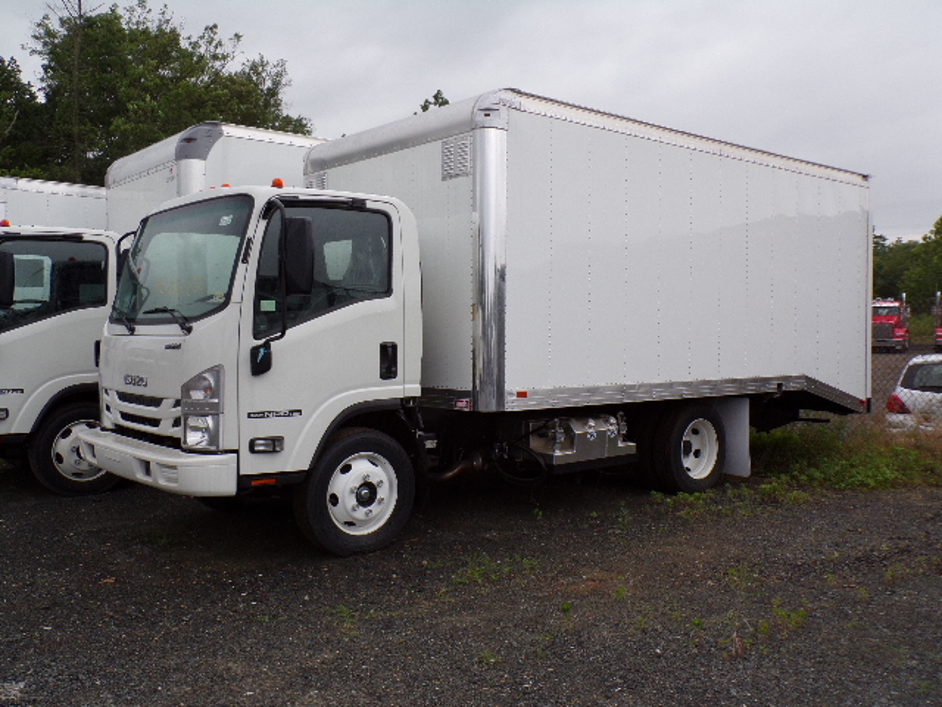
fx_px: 871
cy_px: 354
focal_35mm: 32
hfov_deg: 56.8
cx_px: 471
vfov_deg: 44.2
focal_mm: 5.8
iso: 80
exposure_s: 1/120
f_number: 4.8
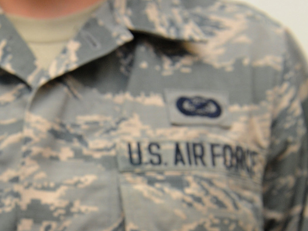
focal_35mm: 97
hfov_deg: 19.9
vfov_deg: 15.1
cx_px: 33
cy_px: 211
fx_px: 863
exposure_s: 1/50
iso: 1600
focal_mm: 38
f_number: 8
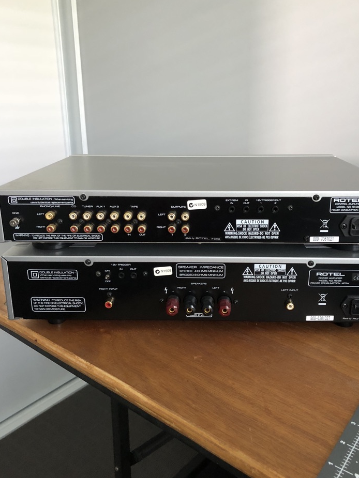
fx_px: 429
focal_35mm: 31
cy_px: 233
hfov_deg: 45.4
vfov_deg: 58.3
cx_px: 192
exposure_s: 1/14
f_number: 1.8
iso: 100
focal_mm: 3.99
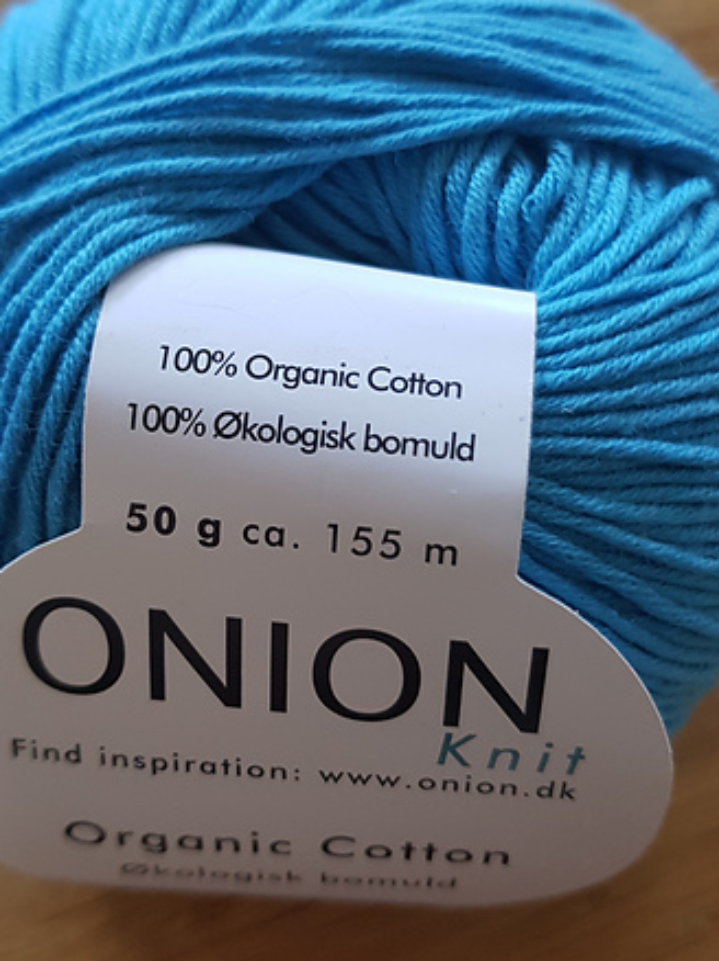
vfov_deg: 49.0
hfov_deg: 37.7
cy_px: 452
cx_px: 324
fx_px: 1053
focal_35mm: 38
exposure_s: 1/33
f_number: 1.7
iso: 200
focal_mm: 4.2
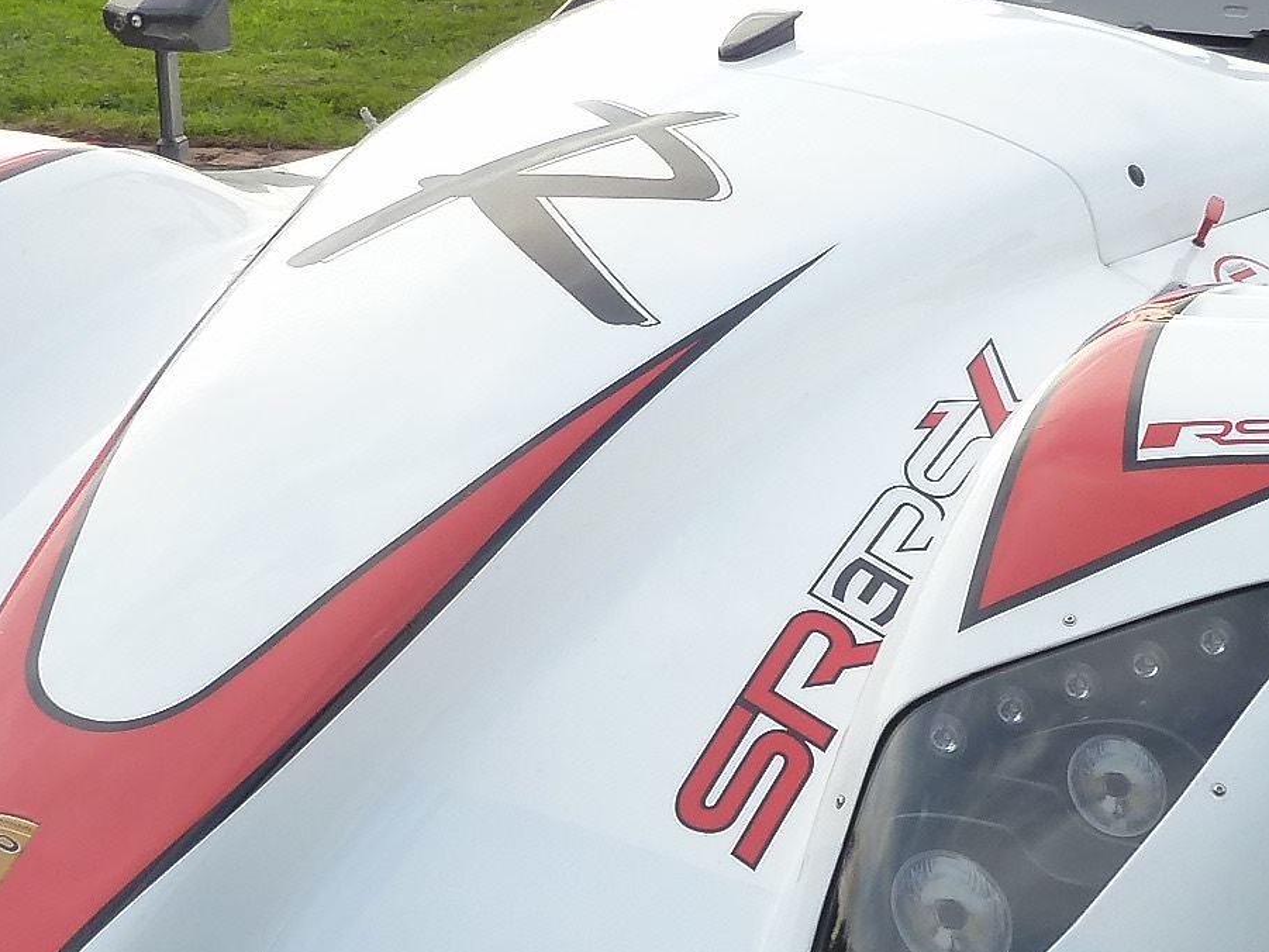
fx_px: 2603
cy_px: 556
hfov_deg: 27.4
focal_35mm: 71
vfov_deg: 20.7
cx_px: 741
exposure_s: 1/100
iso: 125
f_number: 3.3
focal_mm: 4.1
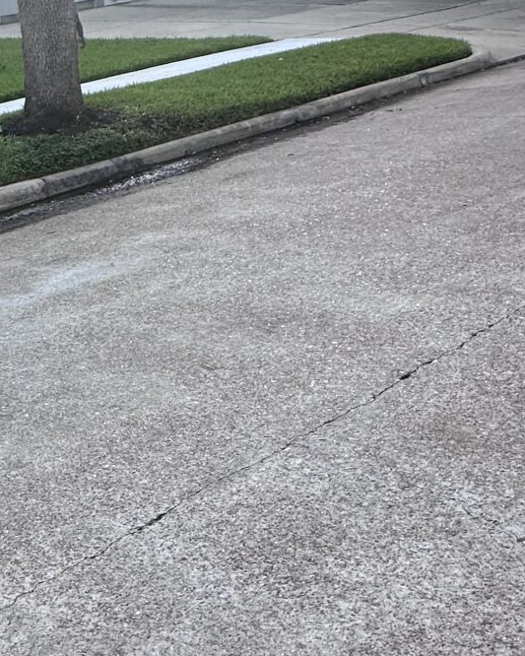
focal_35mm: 42
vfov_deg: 43.0
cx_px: 58
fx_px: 816
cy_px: 454
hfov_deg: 33.9
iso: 40
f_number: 2.2
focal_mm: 2.22
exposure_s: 1/238
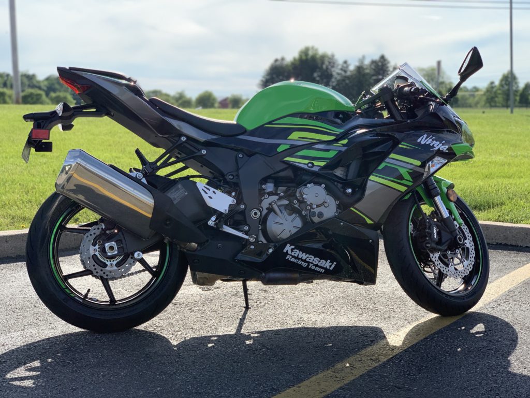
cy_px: 199
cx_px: 265
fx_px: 796
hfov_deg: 36.8
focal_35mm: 52
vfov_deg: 28.0
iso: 16
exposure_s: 1/826
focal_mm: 6
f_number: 2.4
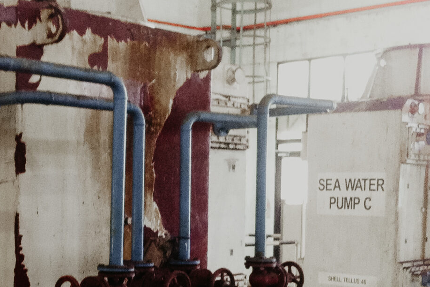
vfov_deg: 17.7
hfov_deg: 26.5
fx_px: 908
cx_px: 151
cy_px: 246
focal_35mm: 76
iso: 160
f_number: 2.8
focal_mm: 3.85
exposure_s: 1/15
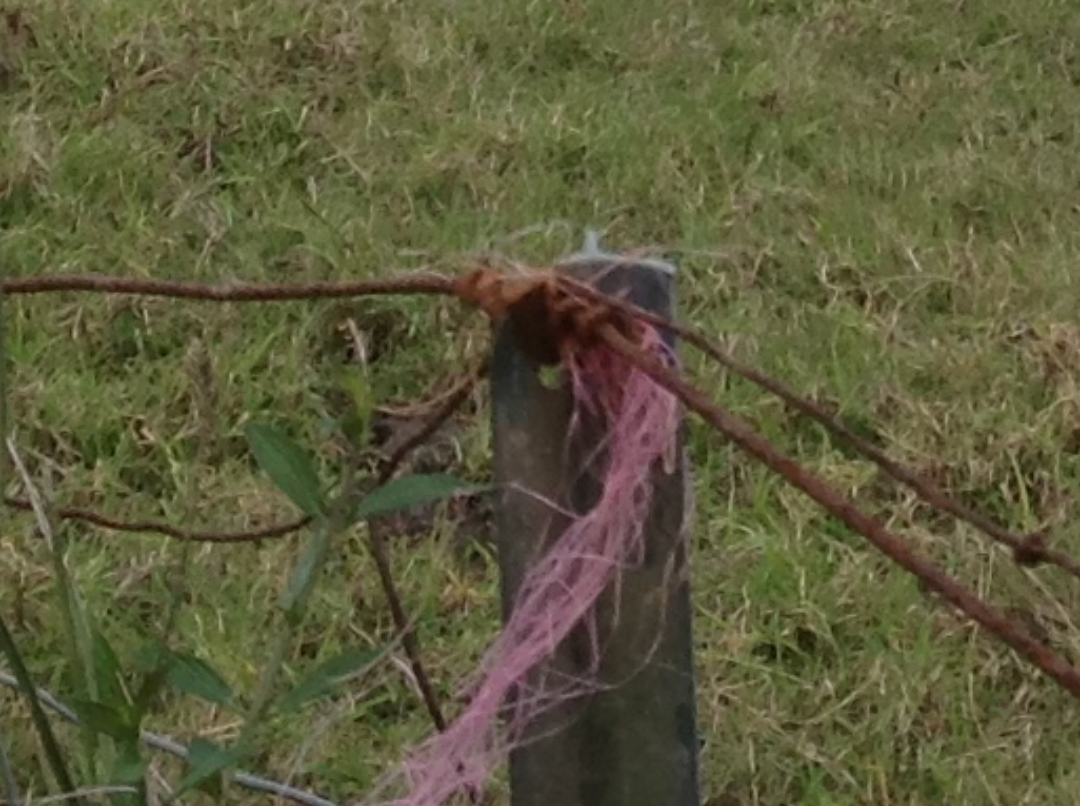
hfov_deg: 11.1
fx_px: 5513
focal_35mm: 177
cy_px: -621
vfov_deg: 8.1
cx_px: 1103
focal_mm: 4.28
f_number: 2.4
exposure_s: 1/737
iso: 50
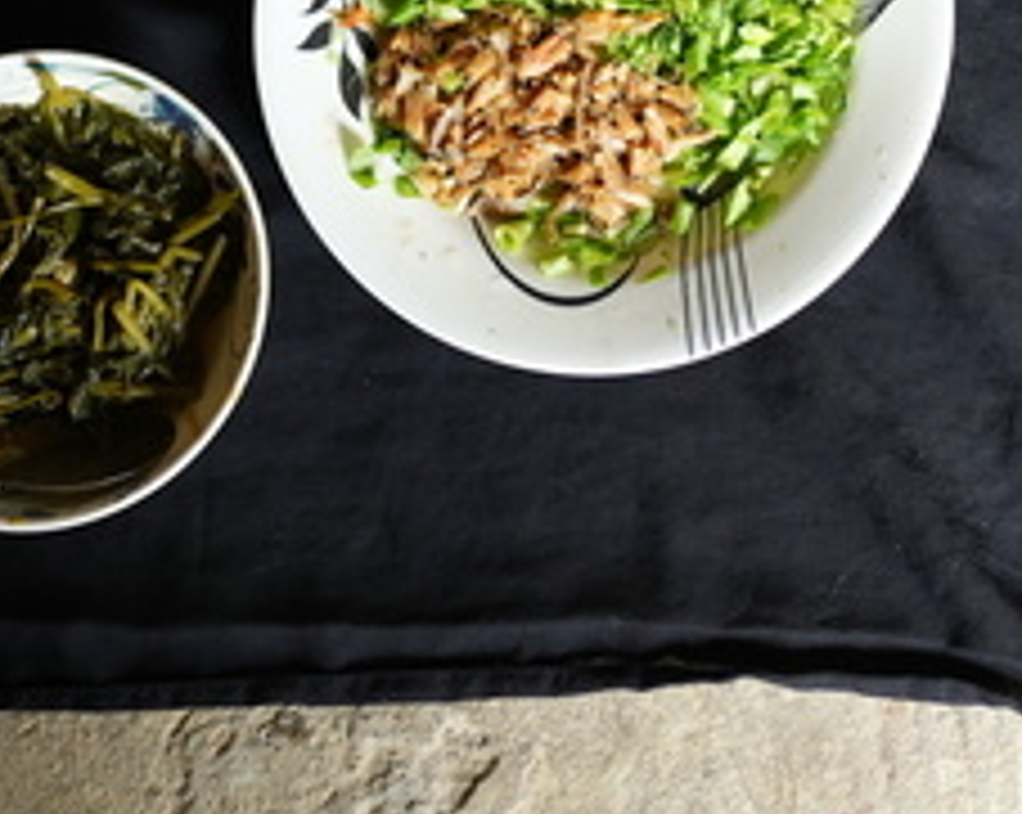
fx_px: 4380
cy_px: -623
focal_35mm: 145
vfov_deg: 10.1
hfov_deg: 13.1
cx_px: 1103
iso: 400
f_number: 1.6
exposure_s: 1/320
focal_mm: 35
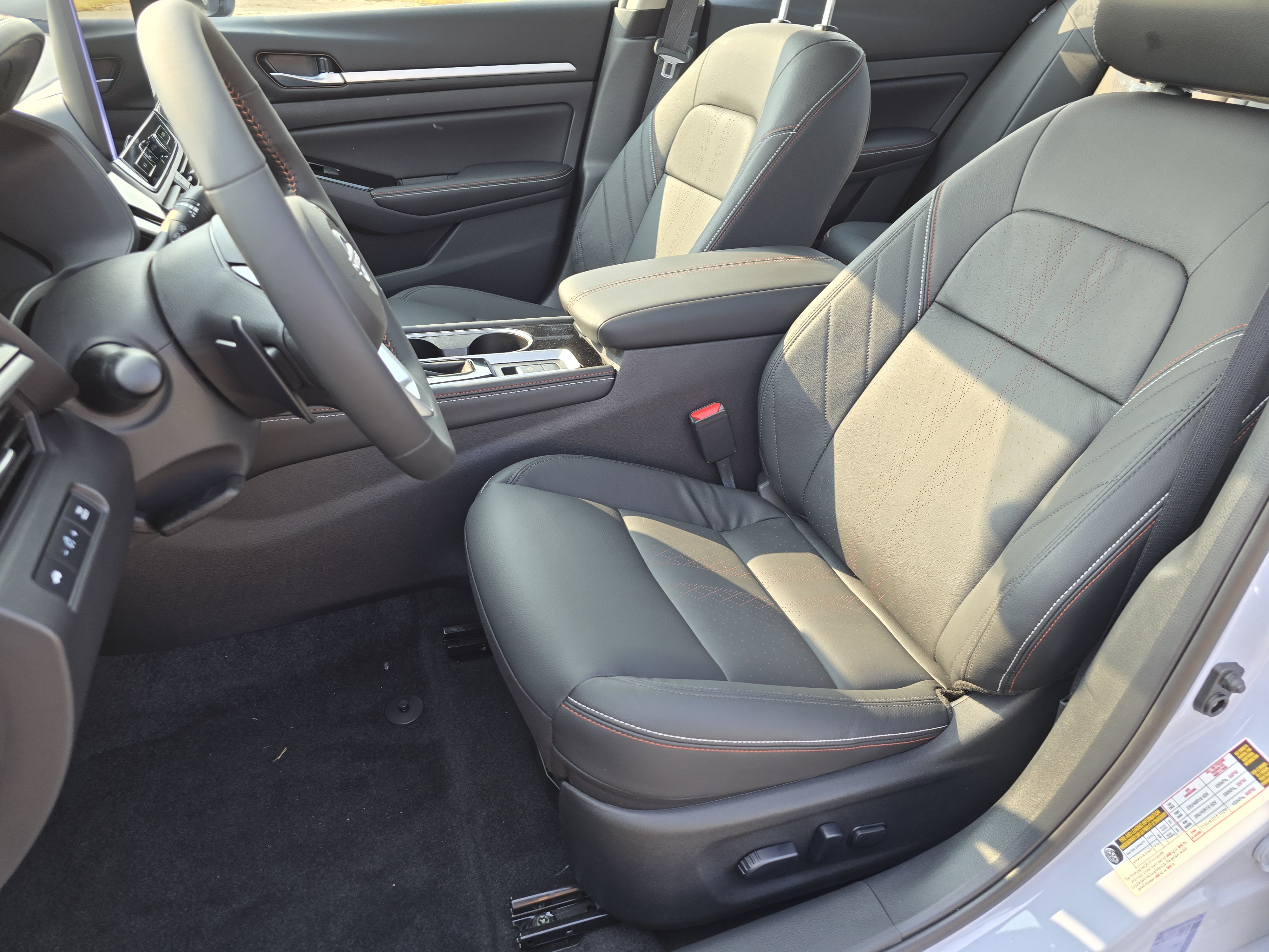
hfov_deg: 73.9
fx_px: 843
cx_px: 634
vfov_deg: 58.9
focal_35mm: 23
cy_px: 476
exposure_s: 1/180
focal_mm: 6.3
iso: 40
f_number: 1.7
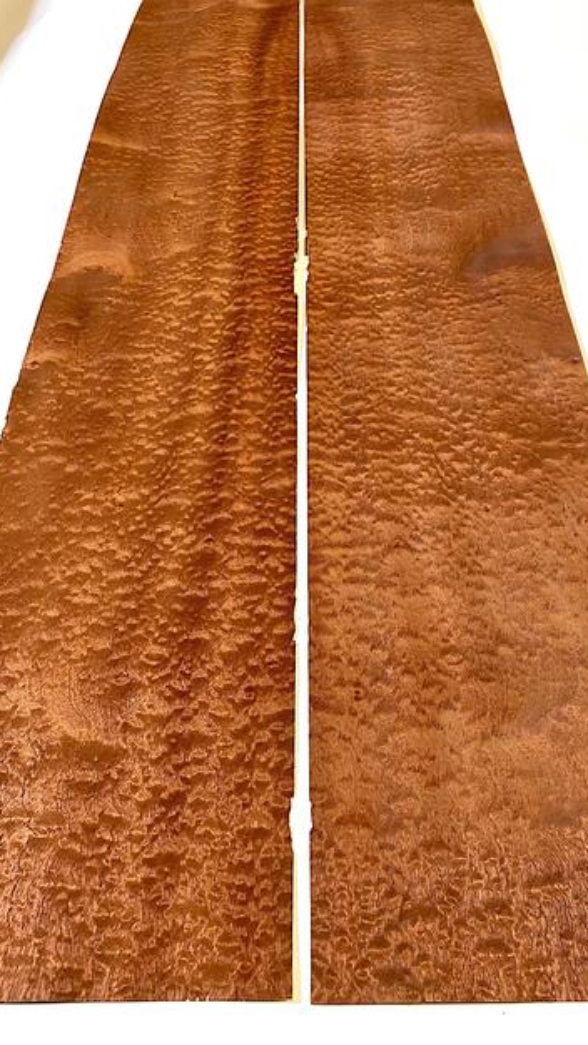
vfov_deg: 66.0
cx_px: 314
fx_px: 803
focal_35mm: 29
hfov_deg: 40.2
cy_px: 533
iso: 160
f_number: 1.8
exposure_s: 1/60
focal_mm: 4.25
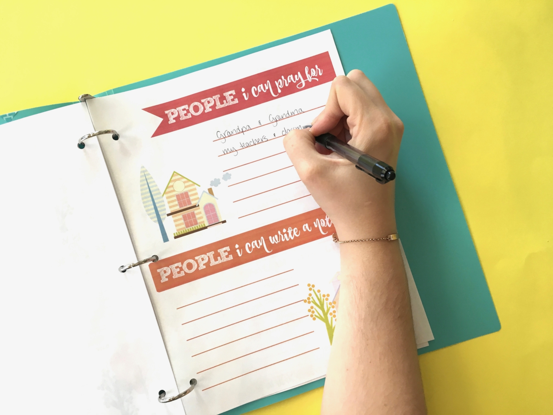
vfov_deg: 48.2
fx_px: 463
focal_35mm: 29
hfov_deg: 61.7
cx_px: 276
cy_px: 208
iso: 32
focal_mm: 4.15
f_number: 2.2
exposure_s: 1/30
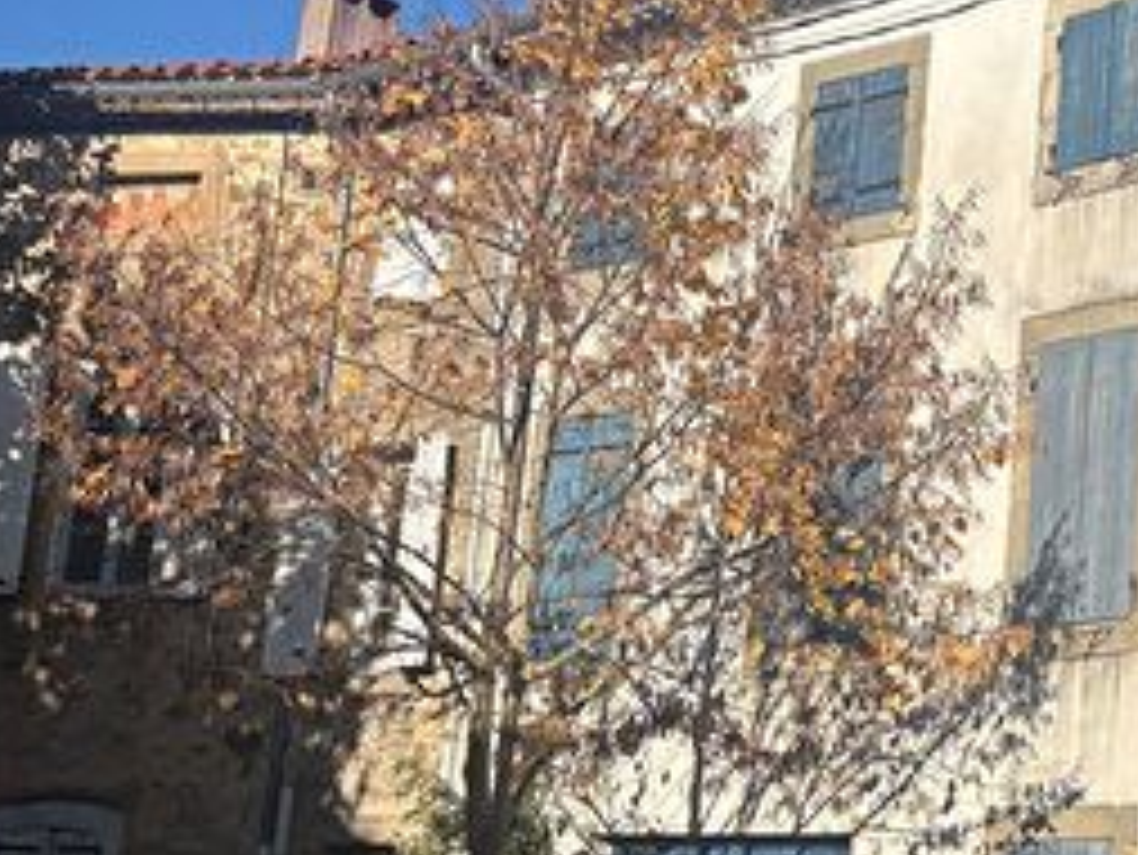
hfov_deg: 23.5
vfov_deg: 20.4
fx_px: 2368
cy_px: 493
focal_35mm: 72
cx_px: 1525
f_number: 1.6
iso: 50
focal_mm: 5.96
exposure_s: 1/4425
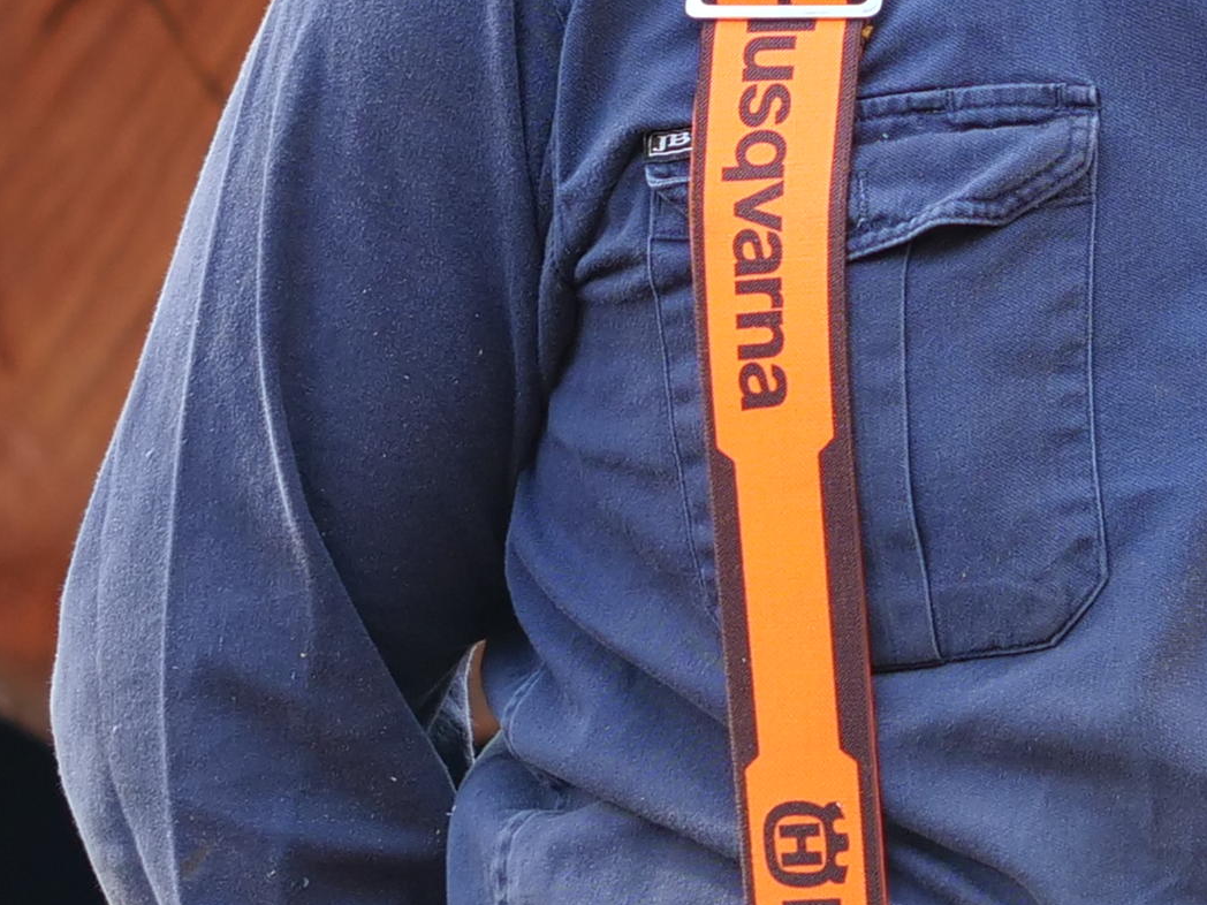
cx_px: 1437
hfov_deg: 3.5
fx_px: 19631
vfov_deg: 2.6
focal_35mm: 563
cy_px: -120
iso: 200
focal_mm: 59
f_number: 2.8
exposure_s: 1/160
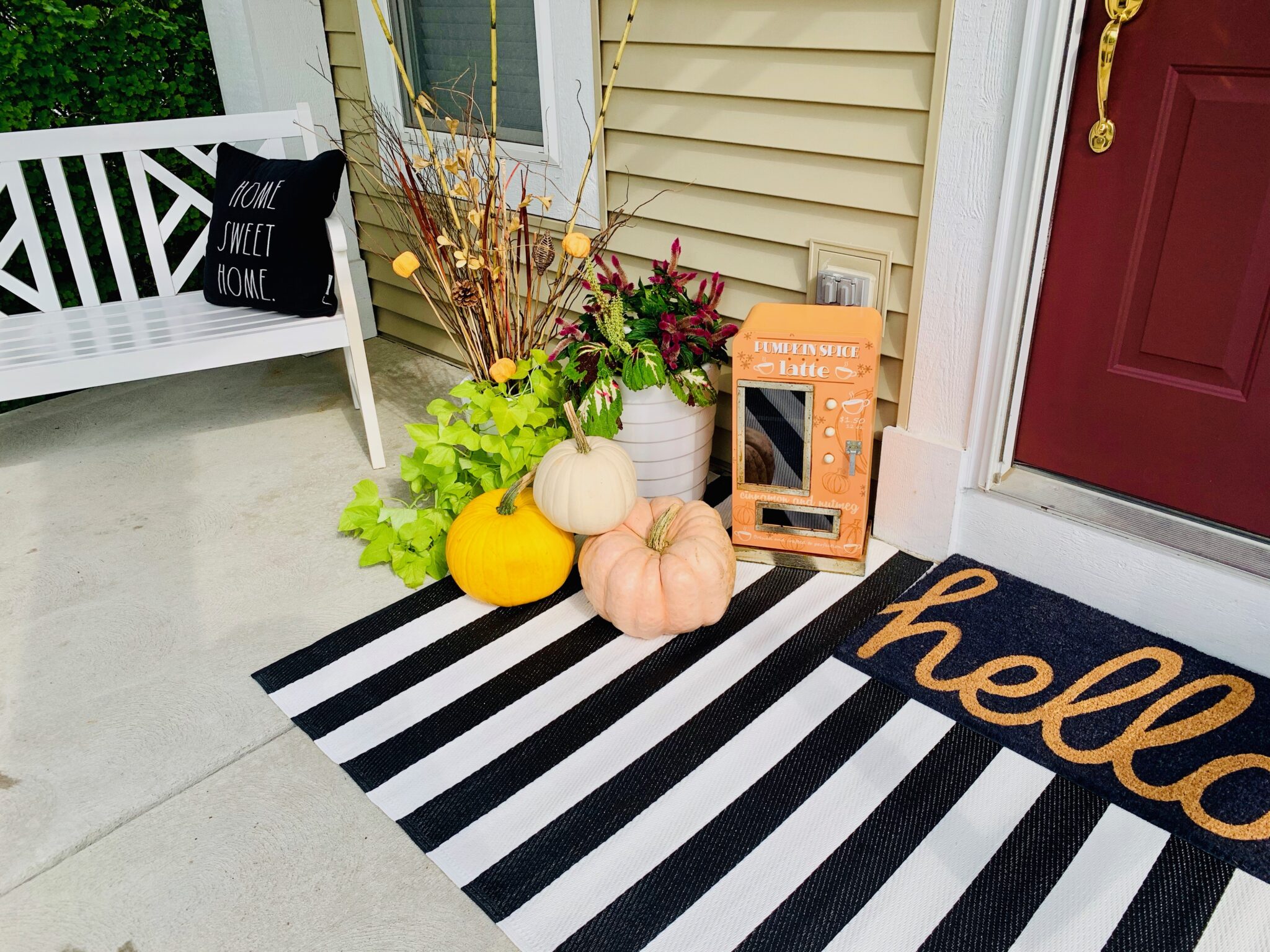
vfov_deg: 53.1
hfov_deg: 67.3
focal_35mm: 26
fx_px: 954
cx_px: 635
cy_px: 476
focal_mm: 4.25
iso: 25
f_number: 1.8
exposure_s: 1/936
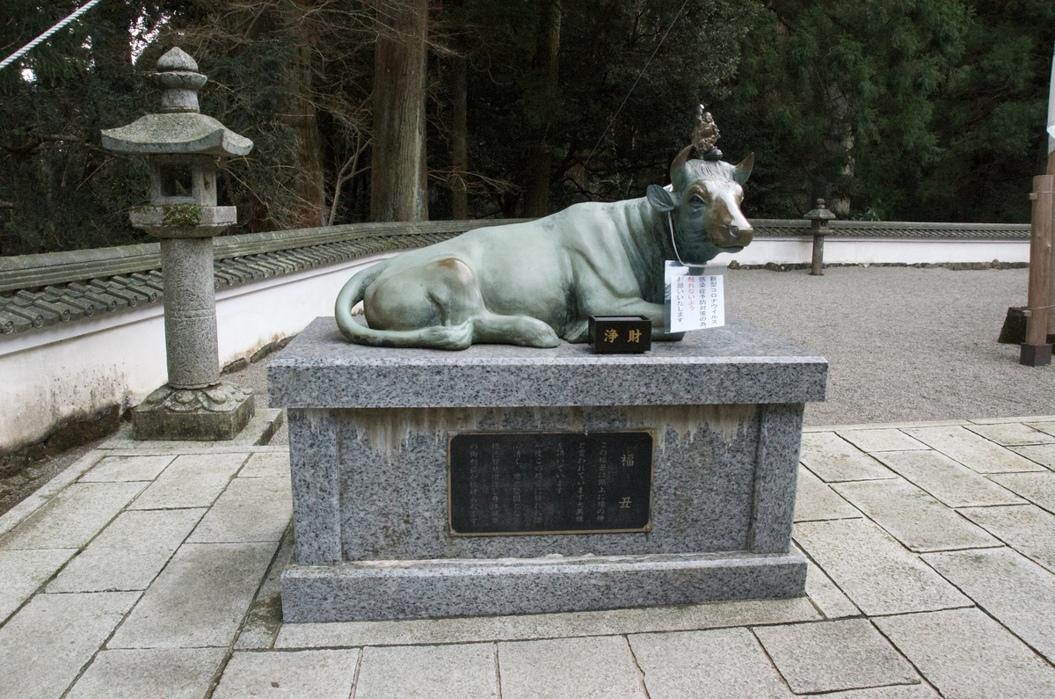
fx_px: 790
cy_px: 350
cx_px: 528
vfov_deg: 47.7
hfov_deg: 67.5
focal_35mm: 27
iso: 6400
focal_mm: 18
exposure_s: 1/500
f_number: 11
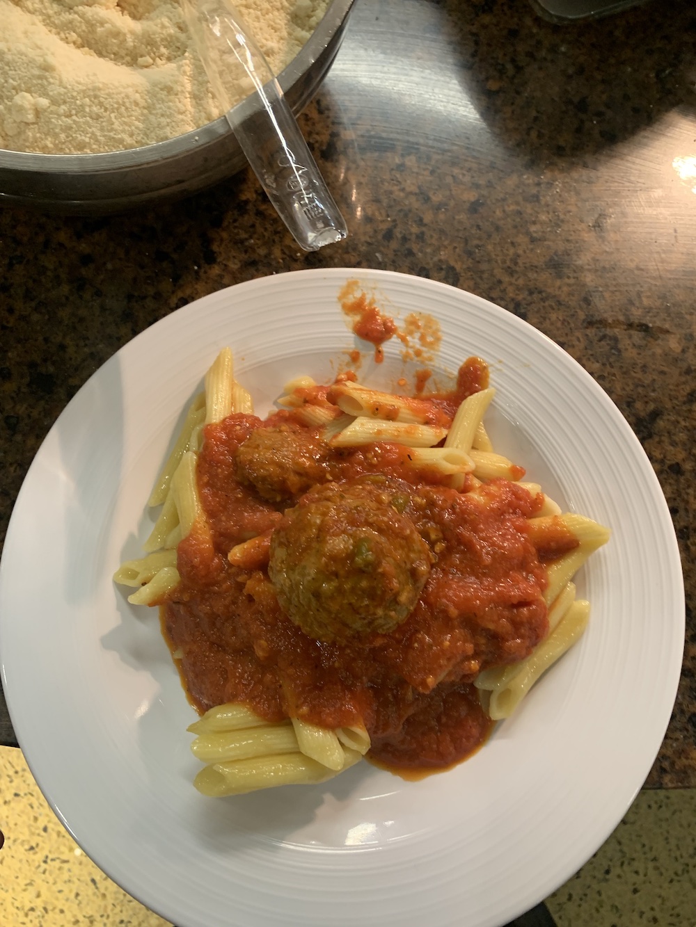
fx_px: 697
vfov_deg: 67.3
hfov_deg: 53.1
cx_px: 348
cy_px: 464
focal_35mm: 26
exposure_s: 1/60
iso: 125
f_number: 1.8
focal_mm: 4.25
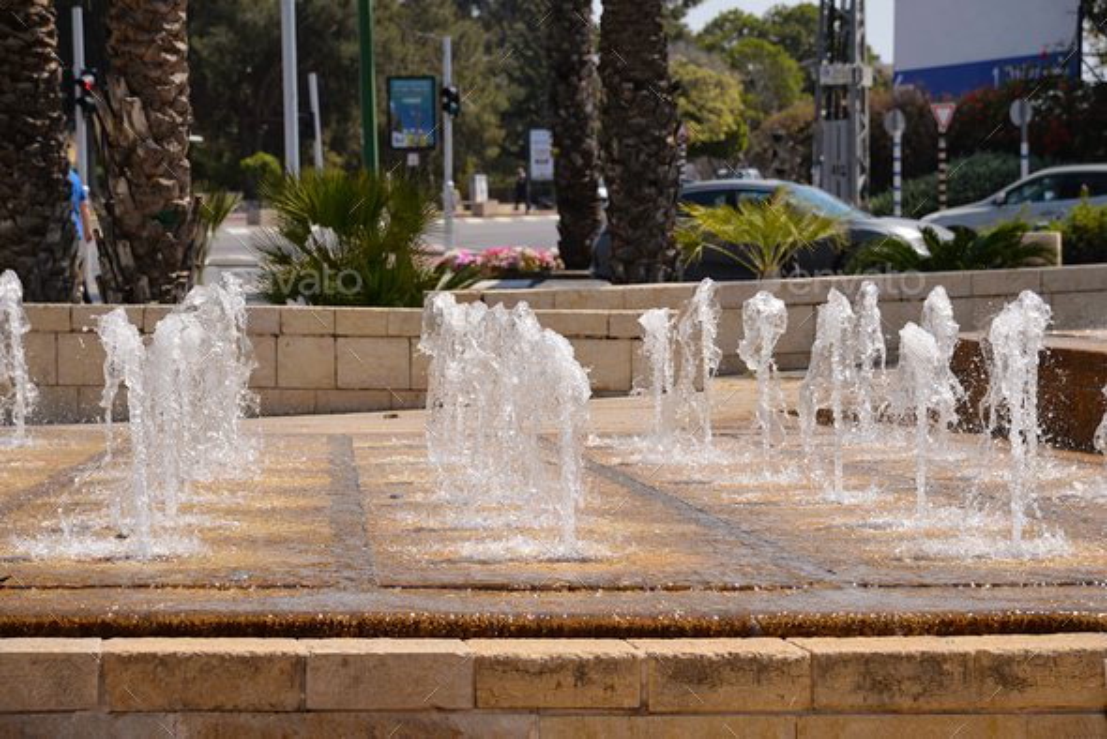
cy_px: 370
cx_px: 554
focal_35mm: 120
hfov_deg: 17.1
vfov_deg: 11.4
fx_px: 3692
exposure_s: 1/800
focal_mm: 120
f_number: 7.1
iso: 200
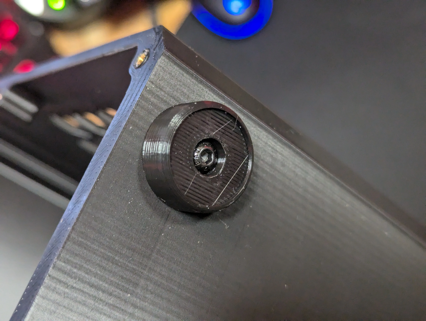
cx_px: 213
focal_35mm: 48
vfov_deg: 30.3
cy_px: 160
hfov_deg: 39.6
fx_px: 592
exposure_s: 1/50
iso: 847
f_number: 1.85
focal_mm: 6.81
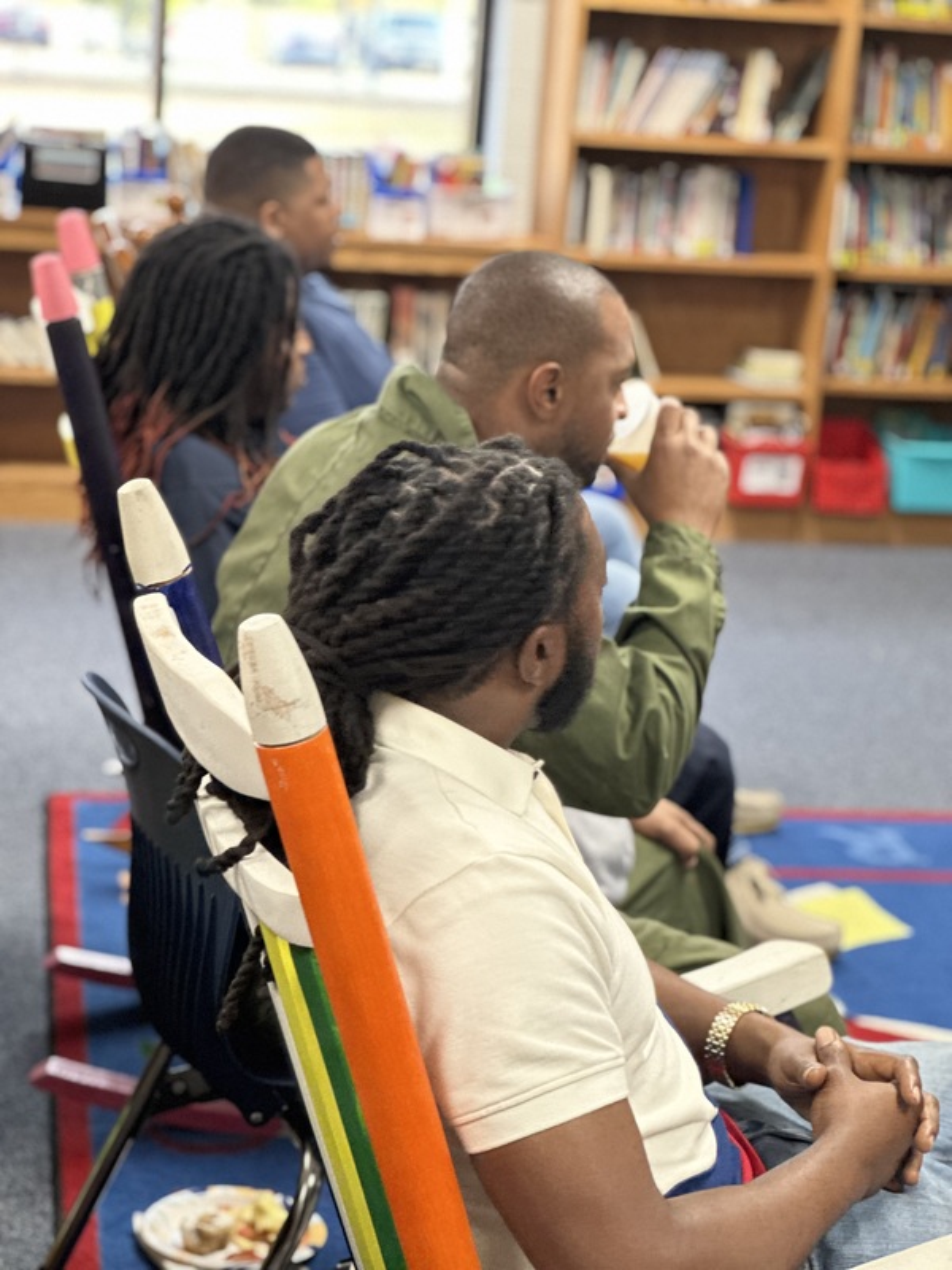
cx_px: 476
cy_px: 635
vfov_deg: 25.3
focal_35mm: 77
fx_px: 2824
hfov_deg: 19.1
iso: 400
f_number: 2.8
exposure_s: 1/40
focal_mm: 9
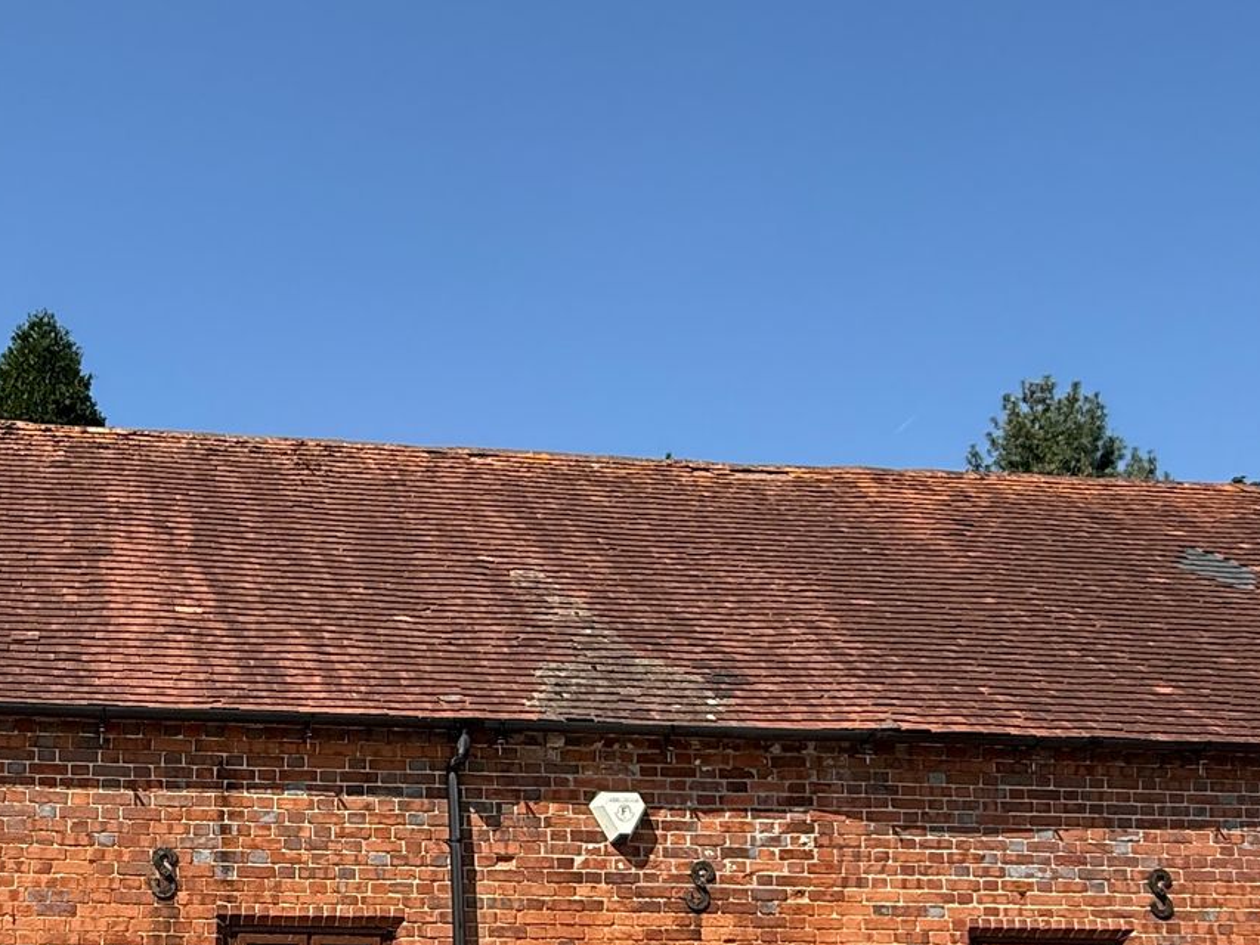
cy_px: 849
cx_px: 194
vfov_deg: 32.6
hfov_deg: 42.1
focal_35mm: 42
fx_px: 1529
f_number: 2.2
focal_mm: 2.22
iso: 50
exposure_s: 1/1534
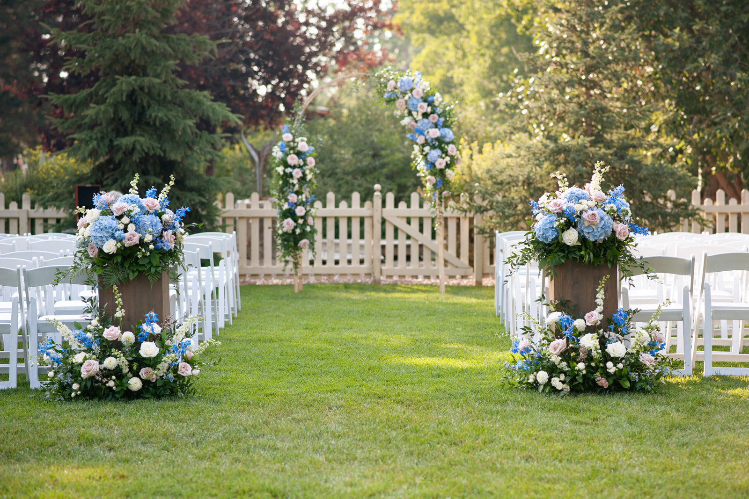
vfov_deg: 16.1
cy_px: 250
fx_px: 1769
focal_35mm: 85
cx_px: 374
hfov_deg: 23.9
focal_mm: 85
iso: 200
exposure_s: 1/1600
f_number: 2.8
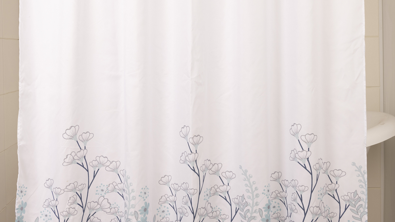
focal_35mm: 49
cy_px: 89
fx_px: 513
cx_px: 197
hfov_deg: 42.1
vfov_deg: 24.4
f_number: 11
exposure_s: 1/125
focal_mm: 31
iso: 100
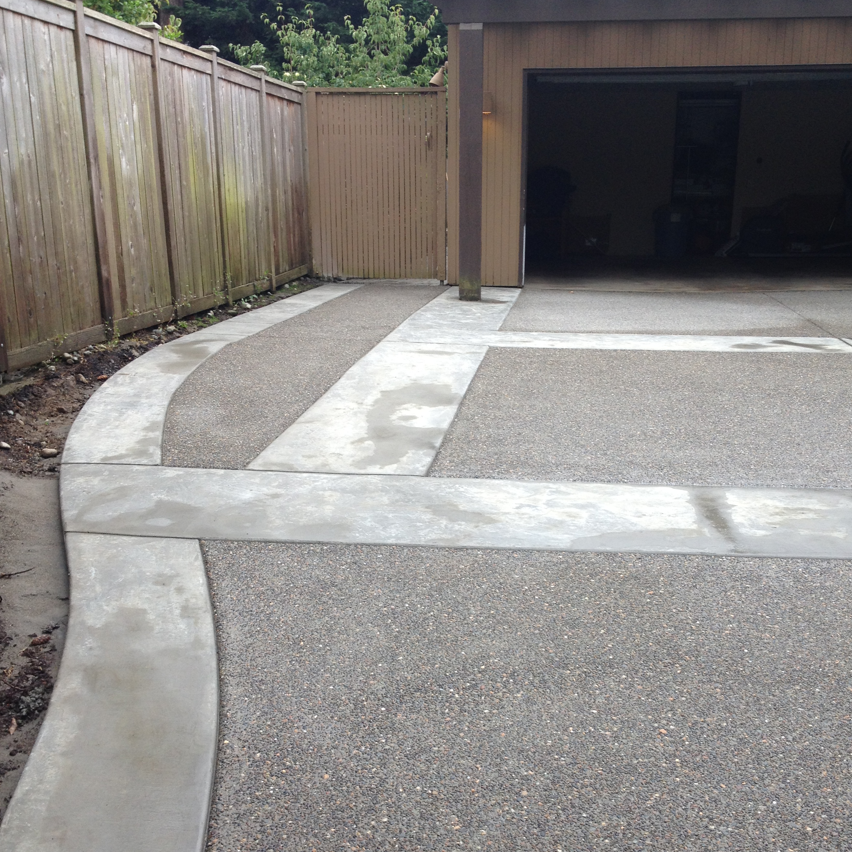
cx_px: 442
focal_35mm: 43
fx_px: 1197
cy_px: 538
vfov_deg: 38.9
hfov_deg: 39.2
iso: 64
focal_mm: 4.28
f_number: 2.4
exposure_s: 1/220
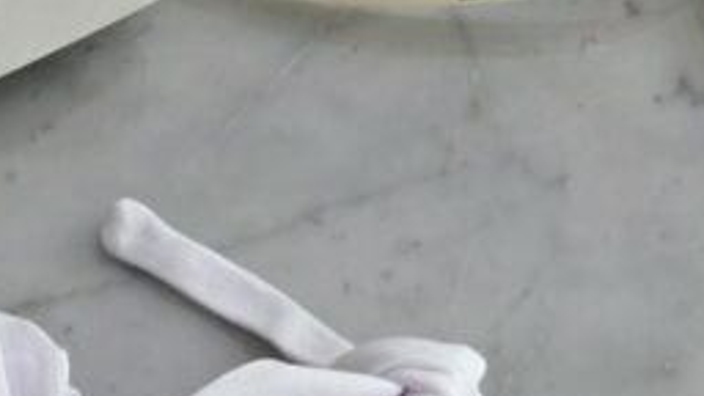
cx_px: -217
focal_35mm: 98
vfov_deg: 10.5
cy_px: 976
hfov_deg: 20.0
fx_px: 1829
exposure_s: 1/101
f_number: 1.7
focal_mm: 6.3
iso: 320
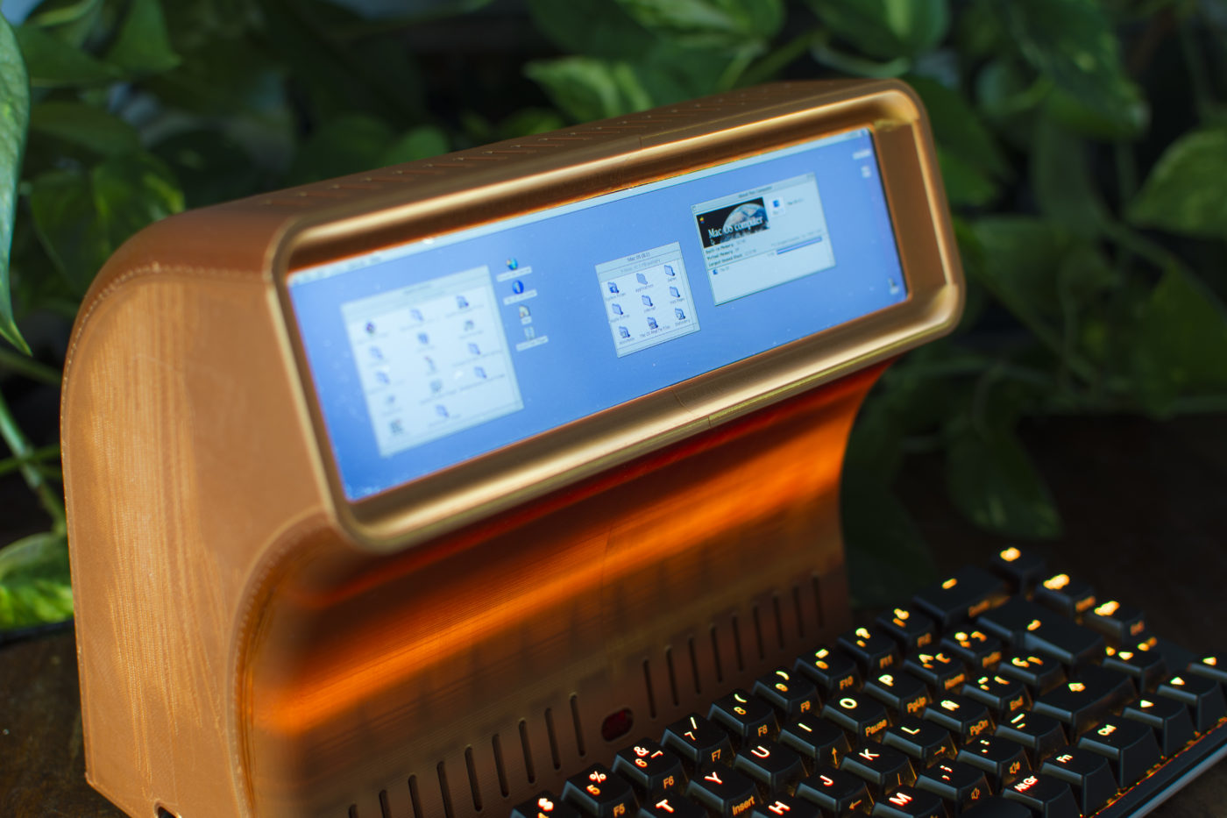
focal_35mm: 52
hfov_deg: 37.9
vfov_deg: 25.7
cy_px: 409
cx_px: 614
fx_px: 1789
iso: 100
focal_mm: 35
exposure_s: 3
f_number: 2.8
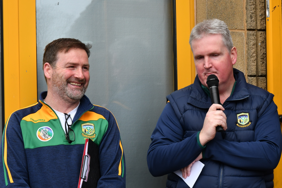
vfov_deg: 18.9
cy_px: 94
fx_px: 564
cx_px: 141
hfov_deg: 28.1
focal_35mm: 72
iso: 500
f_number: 8
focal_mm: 48
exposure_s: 1/250
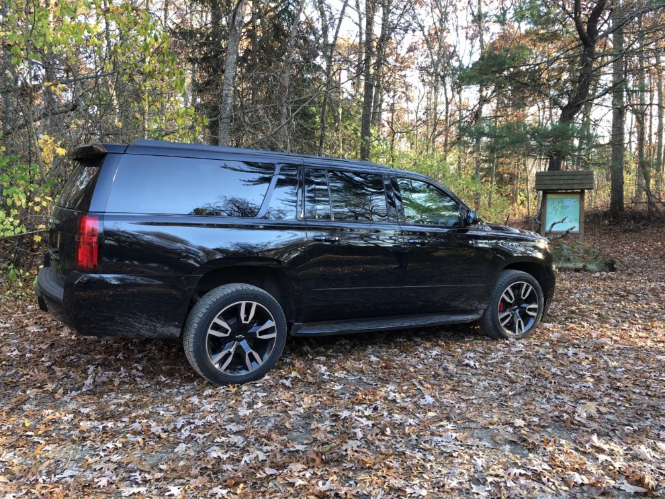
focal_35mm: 28
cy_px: 250
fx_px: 538
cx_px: 332
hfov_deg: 63.4
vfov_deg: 49.8
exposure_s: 1/30
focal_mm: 3.99
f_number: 1.8
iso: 25
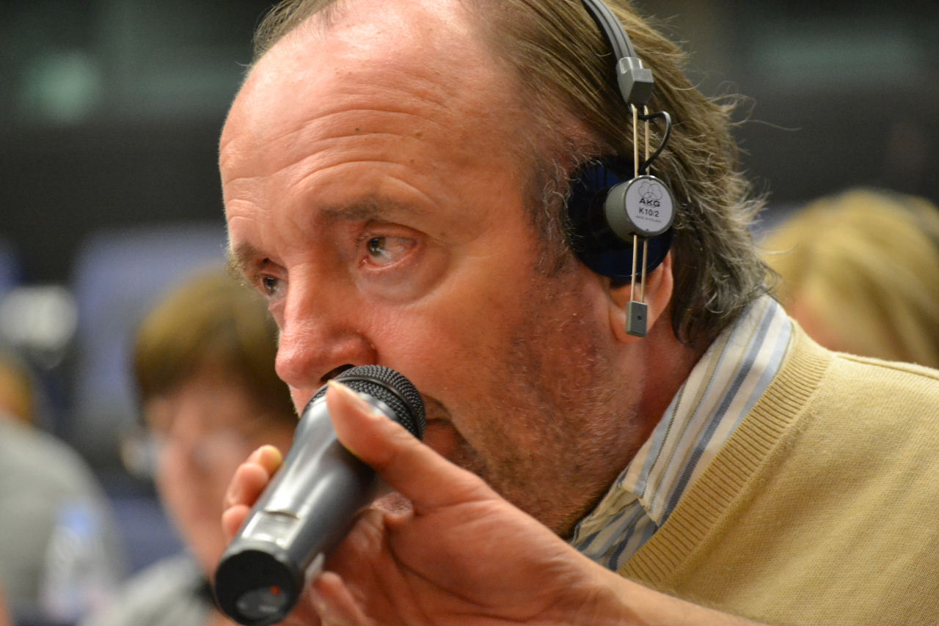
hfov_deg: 10.2
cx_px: 470
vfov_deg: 6.8
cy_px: 313
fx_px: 5283
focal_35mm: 202
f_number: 5
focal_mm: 135
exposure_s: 1/60
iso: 3200
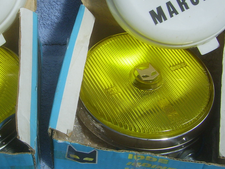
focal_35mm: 72
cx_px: 61
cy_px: 58
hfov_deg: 26.7
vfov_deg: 20.4
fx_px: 468
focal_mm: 7.8
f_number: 6.4
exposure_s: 1/640
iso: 50
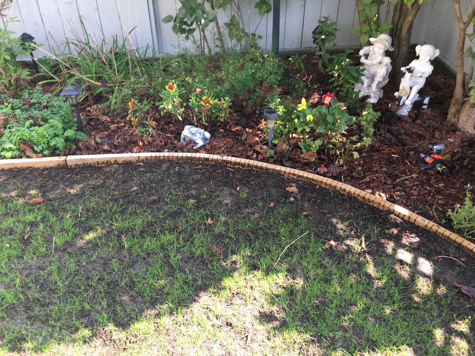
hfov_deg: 61.7
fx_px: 398
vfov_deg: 48.2
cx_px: 238
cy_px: 178
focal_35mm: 29
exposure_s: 1/120
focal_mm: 4.15
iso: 40
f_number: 2.2
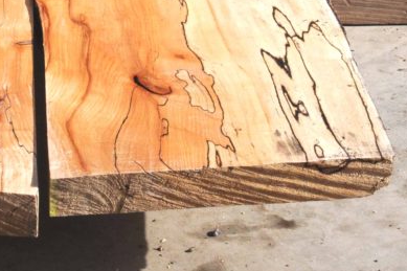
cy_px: -93
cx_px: 101
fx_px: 1677
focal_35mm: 148
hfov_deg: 13.8
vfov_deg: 9.1
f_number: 16
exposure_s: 1/250
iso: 400
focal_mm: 35
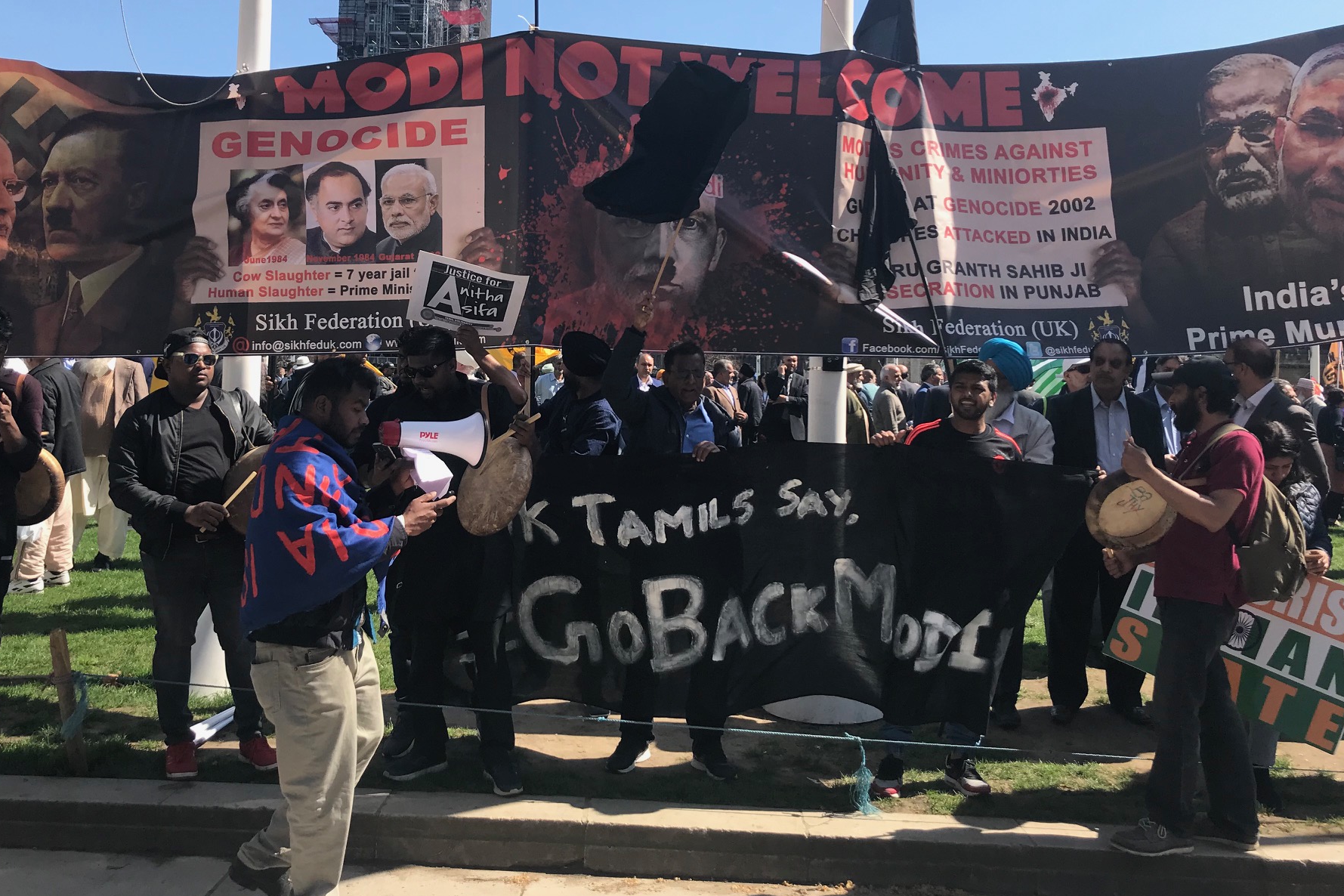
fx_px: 1232
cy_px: 341
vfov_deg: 39.7
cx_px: 618
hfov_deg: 57.2
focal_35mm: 33
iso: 20
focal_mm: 3.99
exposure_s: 1/1368
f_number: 1.8
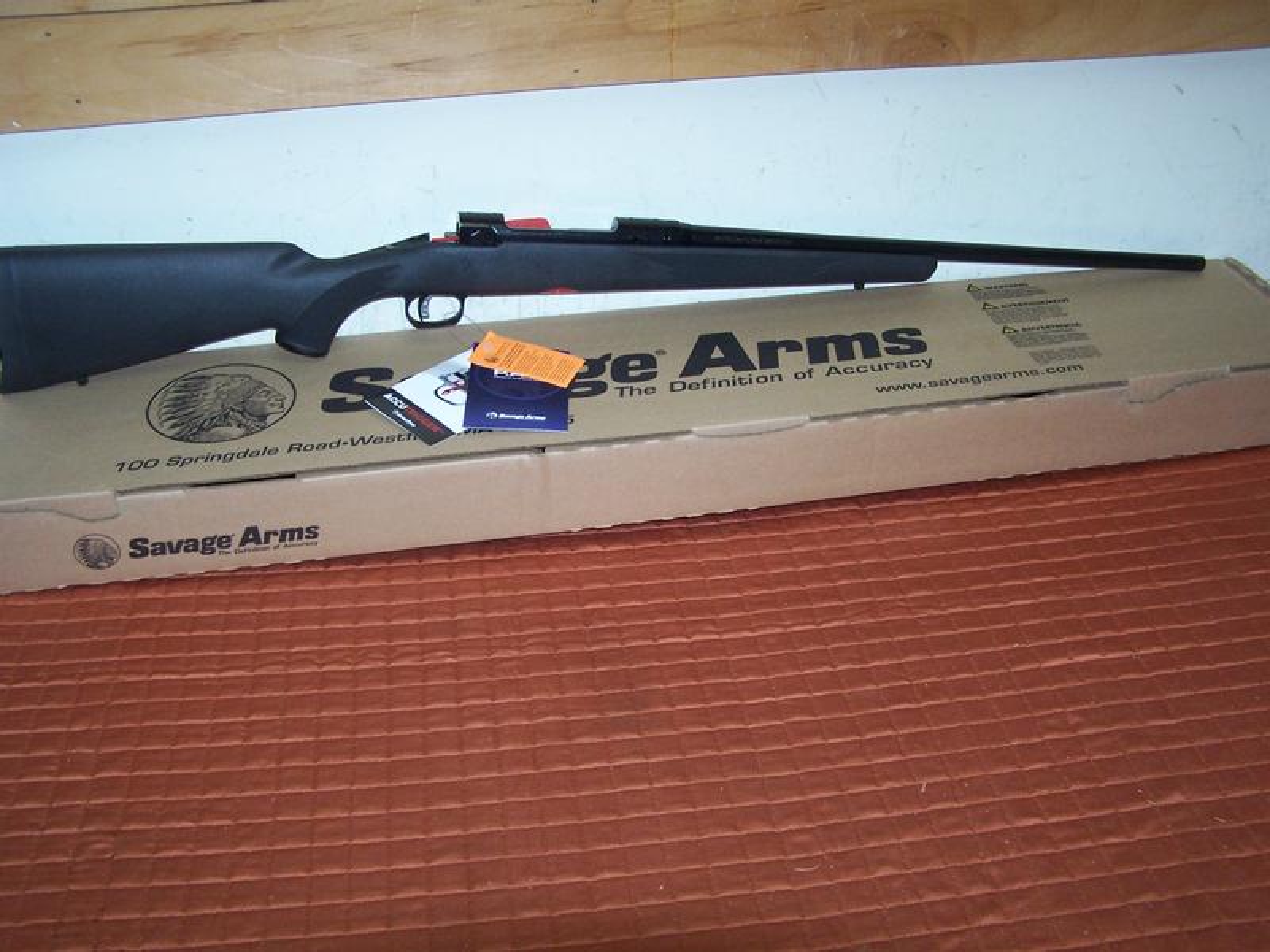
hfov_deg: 49.0
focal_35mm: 38
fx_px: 1394
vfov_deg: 37.7
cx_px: 635
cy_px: 476
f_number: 2.8
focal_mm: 6.3
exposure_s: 1/60
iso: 140
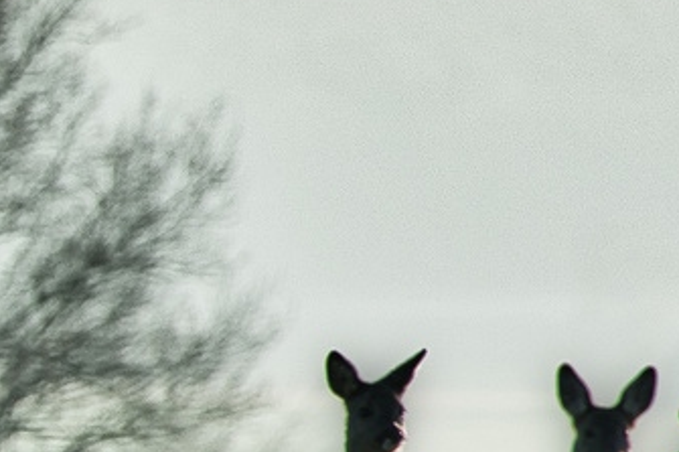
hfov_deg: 0.7
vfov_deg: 0.5
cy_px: 448
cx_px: -778
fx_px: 52839
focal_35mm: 2803
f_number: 5.6
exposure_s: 1/125
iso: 64
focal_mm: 212.8
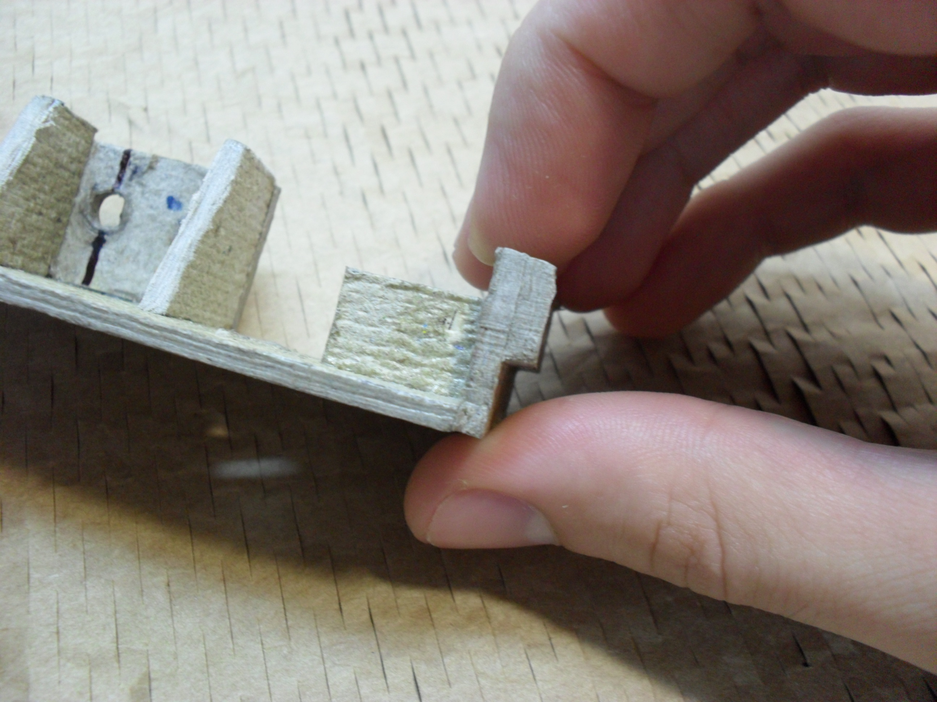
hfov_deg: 52.6
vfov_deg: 40.7
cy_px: 351
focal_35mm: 35
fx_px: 947
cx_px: 468
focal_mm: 6.3
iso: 200
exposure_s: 1/15
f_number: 3.2
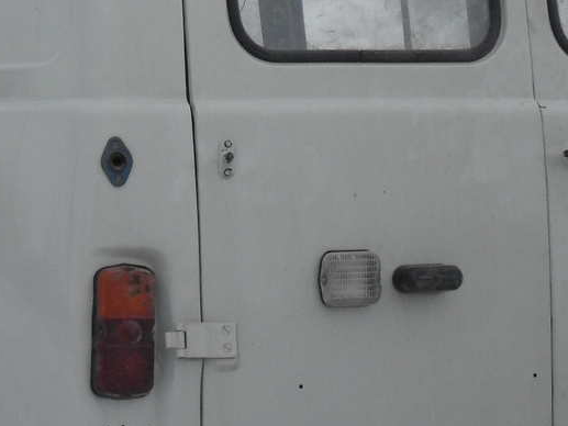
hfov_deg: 7.0
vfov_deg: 5.3
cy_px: 87
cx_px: 23
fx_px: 4628
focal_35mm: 282
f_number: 5.2
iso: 80
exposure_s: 1/350
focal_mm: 18.9
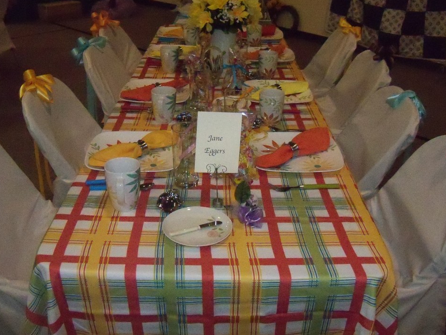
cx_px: 223
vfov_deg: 37.7
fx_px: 490
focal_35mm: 38
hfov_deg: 49.0
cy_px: 163
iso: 1600
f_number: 3.5
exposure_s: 1/500
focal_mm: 6.2
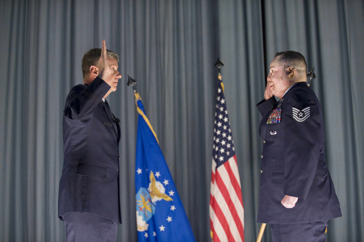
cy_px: 121
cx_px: 182
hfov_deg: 28.9
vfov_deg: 19.4
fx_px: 707
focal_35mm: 70
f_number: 4
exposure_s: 1/125
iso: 6400
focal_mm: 70
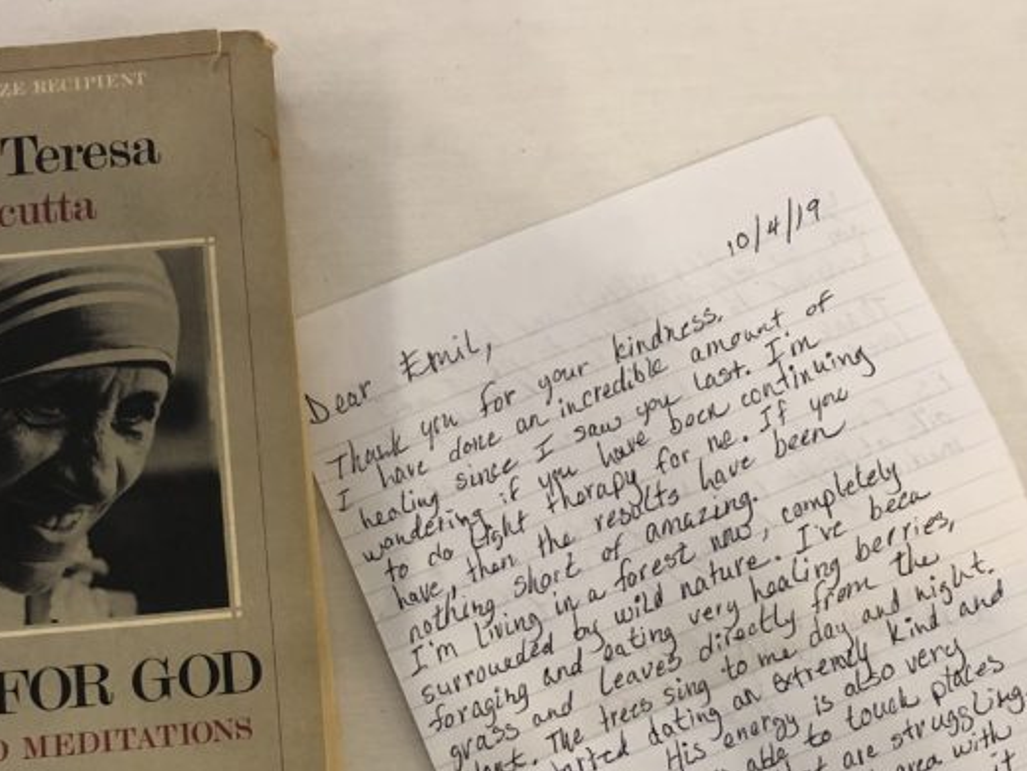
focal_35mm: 55
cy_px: 661
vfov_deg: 25.9
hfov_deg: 34.9
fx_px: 1632
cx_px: 491
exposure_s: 1/15
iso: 40
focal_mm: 3.99
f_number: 1.8
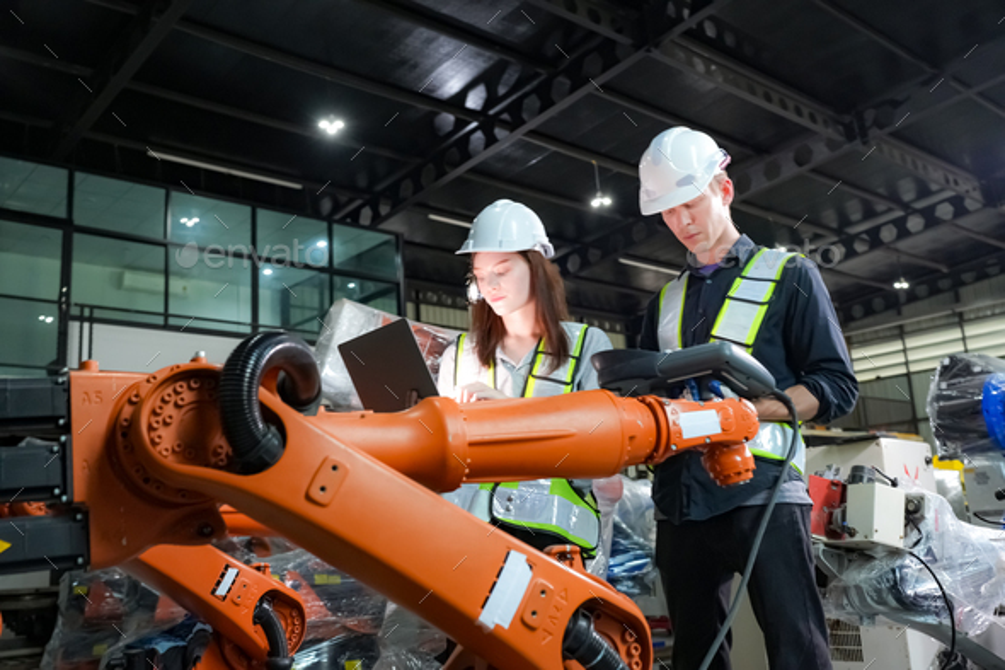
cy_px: 335
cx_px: 502
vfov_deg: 37.8
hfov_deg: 54.4
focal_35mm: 35
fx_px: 977
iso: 2000
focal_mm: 35
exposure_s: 1/202
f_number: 4.5
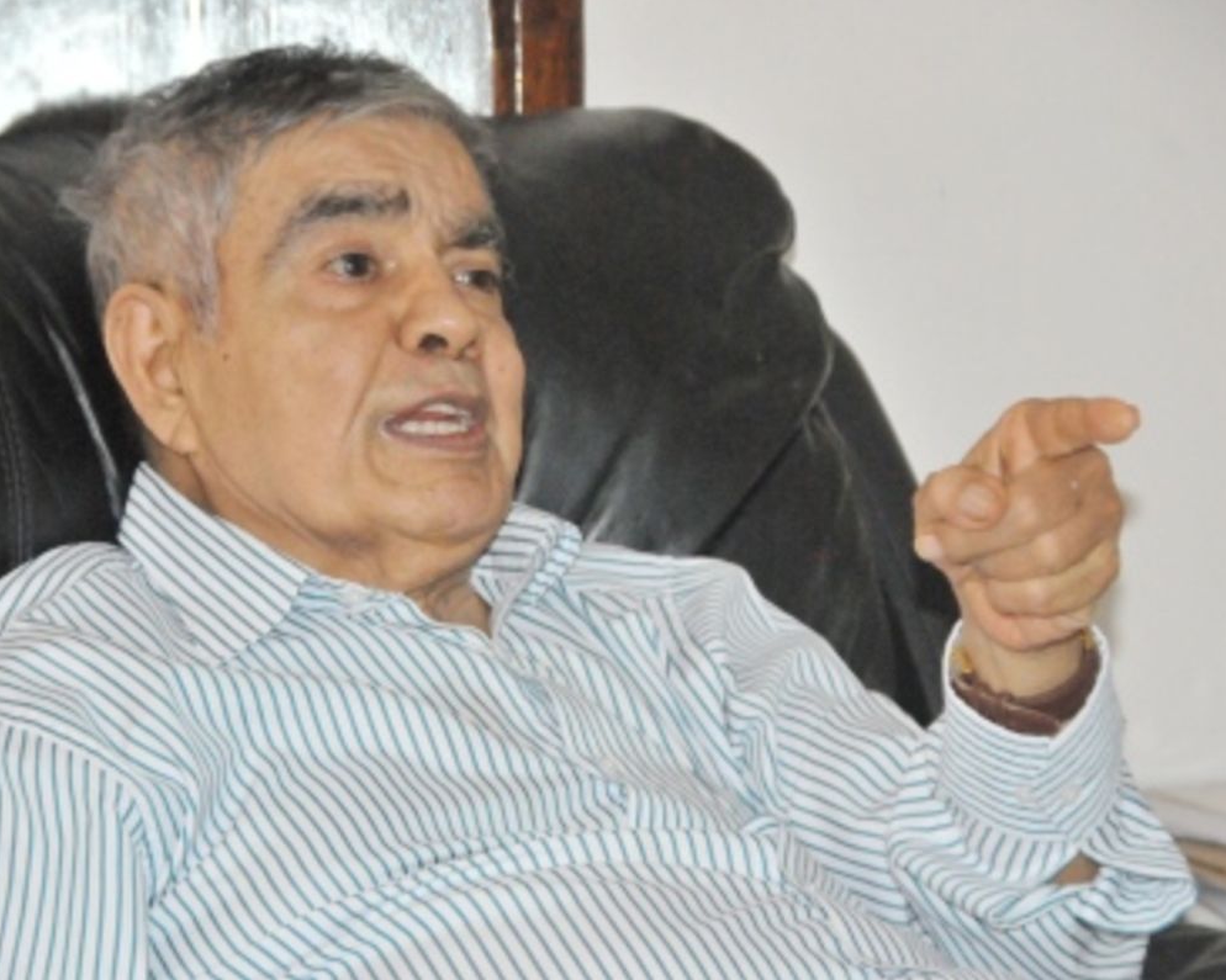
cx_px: 518
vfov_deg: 11.3
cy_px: 489
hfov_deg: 14.2
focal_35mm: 136
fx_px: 4934
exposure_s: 1/250
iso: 3200
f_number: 5.3
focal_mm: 80
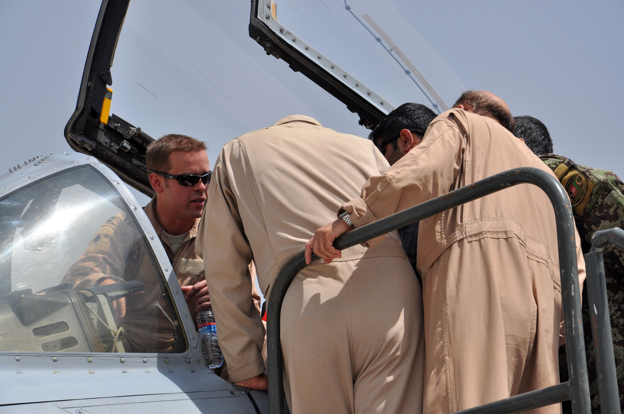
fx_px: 2207
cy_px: 207
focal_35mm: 128
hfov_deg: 16.1
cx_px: 312
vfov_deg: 10.7
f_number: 11
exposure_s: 1/500
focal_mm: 85
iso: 200
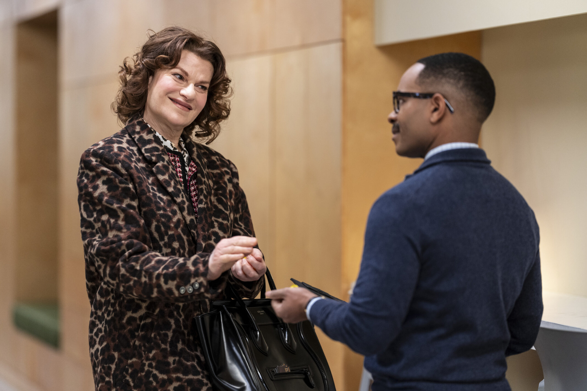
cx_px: 294
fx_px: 2201
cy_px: 196
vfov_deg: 10.2
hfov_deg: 15.2
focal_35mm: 135
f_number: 1.8
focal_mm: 135
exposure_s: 1/200
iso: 1600
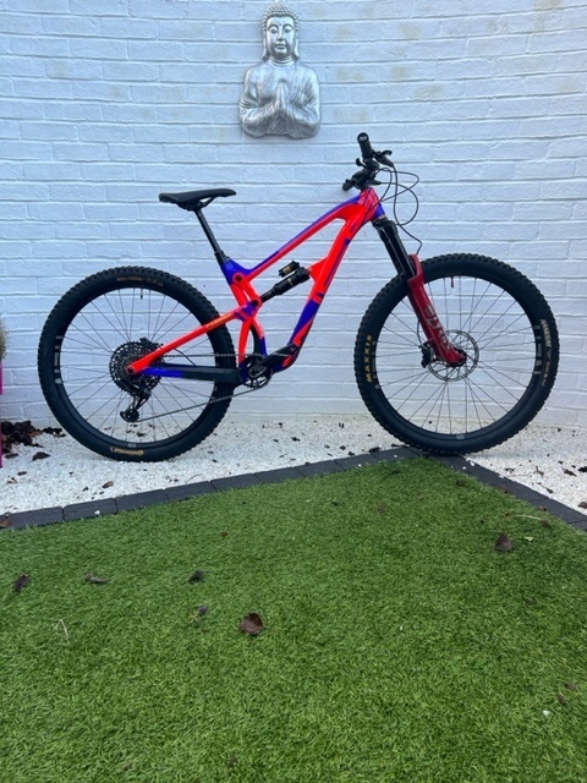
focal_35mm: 26
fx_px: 588
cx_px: 294
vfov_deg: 67.3
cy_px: 392
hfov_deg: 53.1
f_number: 1.5
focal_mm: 5.7
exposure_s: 1/203
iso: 40
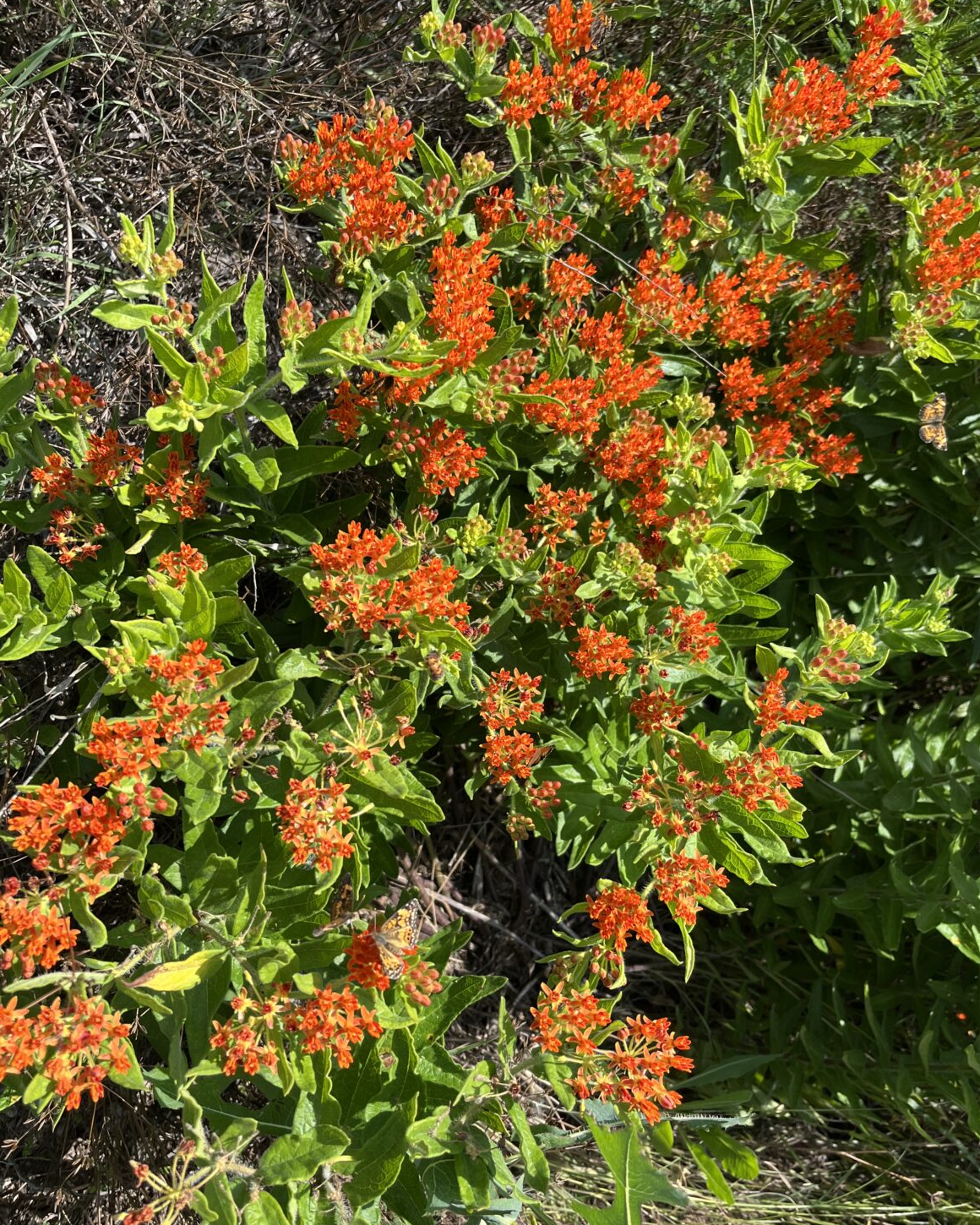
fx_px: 1015
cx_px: 503
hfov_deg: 51.5
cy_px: 665
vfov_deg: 62.1
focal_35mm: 28
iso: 50
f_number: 1.6
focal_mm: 5.1
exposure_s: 1/1140
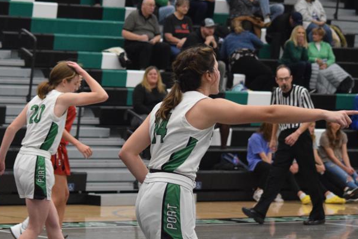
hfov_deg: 11.5
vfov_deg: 7.7
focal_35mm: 179
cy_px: 92
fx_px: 1780
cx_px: 108
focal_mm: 70
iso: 3200
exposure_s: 1/400
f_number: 4
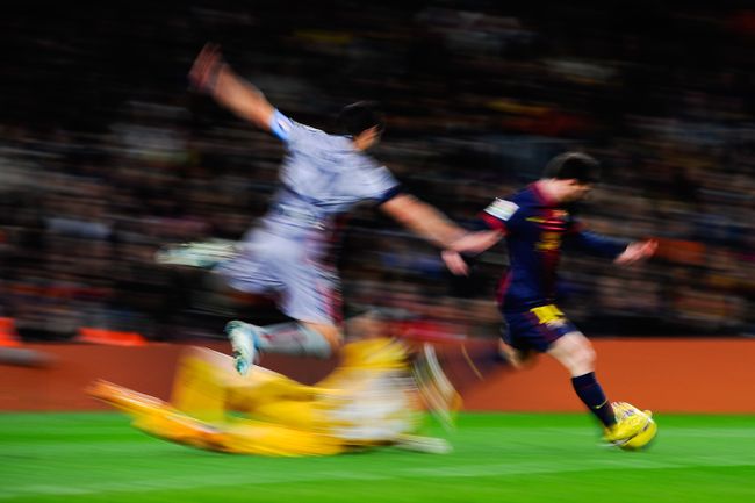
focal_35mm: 200
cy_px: 252
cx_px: 378
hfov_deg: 10.3
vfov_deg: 6.9
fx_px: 4193
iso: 100
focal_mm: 200
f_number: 6.3
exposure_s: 1/25
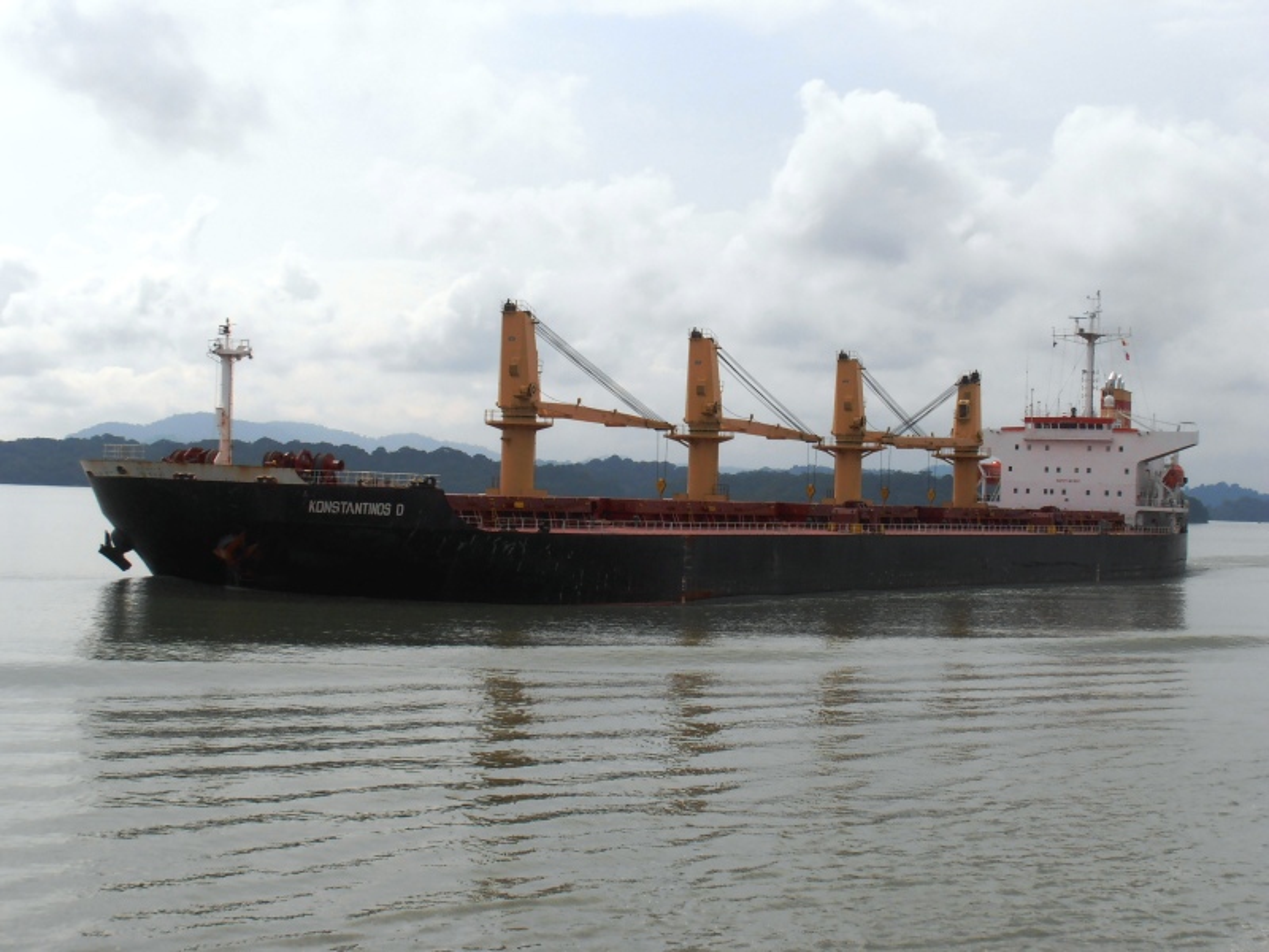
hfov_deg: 28.2
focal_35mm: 69
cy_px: 476
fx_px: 2529
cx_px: 634
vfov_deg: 21.3
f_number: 12
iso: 80
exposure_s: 1/400
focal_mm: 12.29
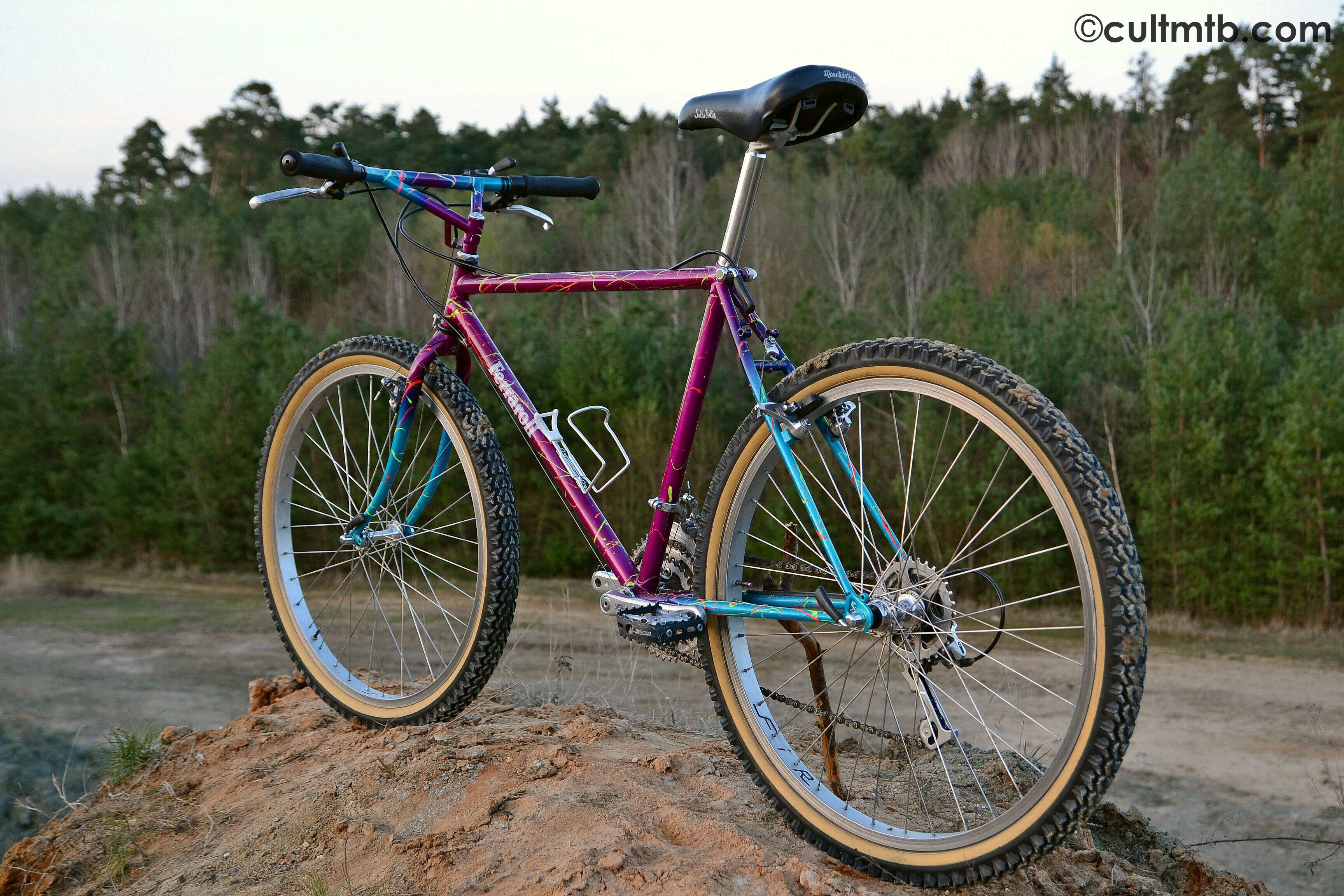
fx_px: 1624
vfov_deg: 30.8
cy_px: 448
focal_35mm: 44
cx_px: 672
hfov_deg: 45.0
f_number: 5.6
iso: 200
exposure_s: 1/60
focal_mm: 29
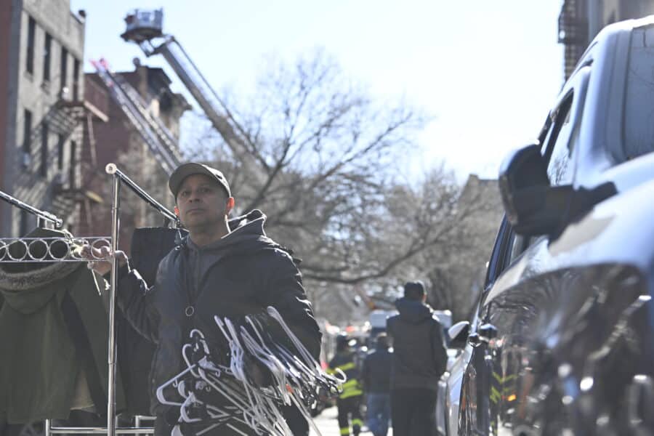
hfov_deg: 28.8
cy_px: 218
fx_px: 1272
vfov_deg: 19.5
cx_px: 327
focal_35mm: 70
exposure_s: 1/4000
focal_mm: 70
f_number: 4
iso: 800
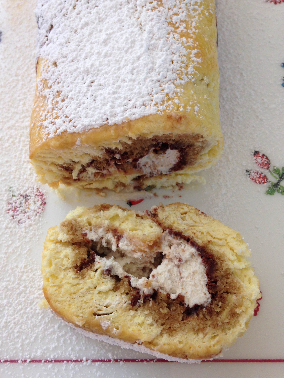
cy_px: 189
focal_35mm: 34
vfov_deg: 54.0
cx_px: 138
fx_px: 372
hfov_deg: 41.8
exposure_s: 1/20
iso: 80
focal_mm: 4.12
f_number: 2.4
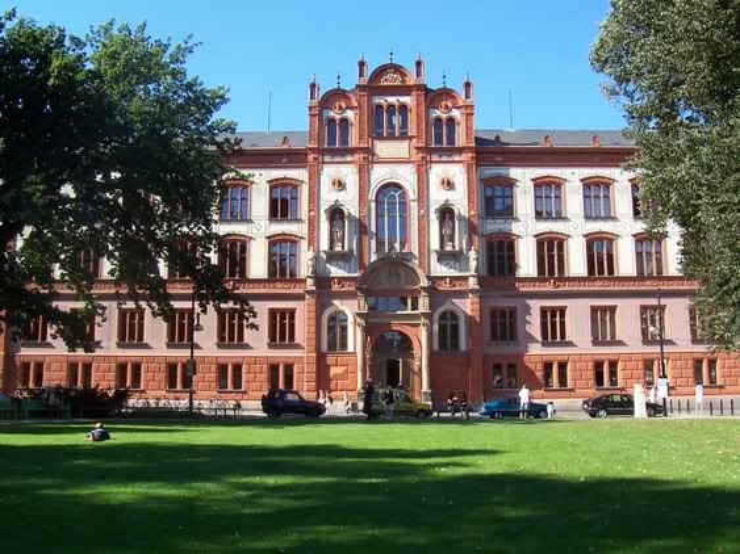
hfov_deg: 50.1
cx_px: 370
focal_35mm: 37
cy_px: 277
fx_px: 791
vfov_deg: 38.7
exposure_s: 1/180
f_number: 5.6
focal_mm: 5.6
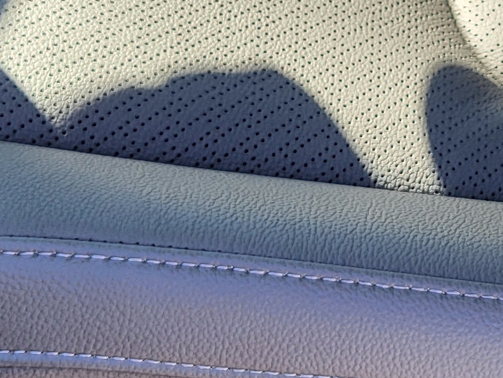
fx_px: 1540
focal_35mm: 106
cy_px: 56
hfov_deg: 18.3
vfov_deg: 13.9
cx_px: 428
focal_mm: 5.4
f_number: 1.8
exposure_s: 1/120
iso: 50
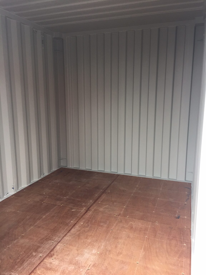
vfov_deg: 61.7
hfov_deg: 48.2
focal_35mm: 29
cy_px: 138
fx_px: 230
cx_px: 103
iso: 50
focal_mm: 4.15
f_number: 2.2
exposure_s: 1/100
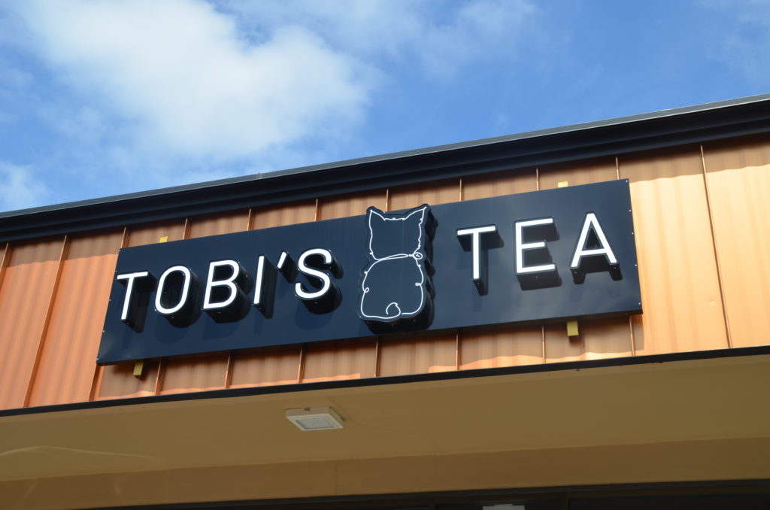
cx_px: 385
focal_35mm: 42
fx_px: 896
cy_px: 255
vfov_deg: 31.7
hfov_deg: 46.5
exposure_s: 1/250
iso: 100
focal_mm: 28
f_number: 8
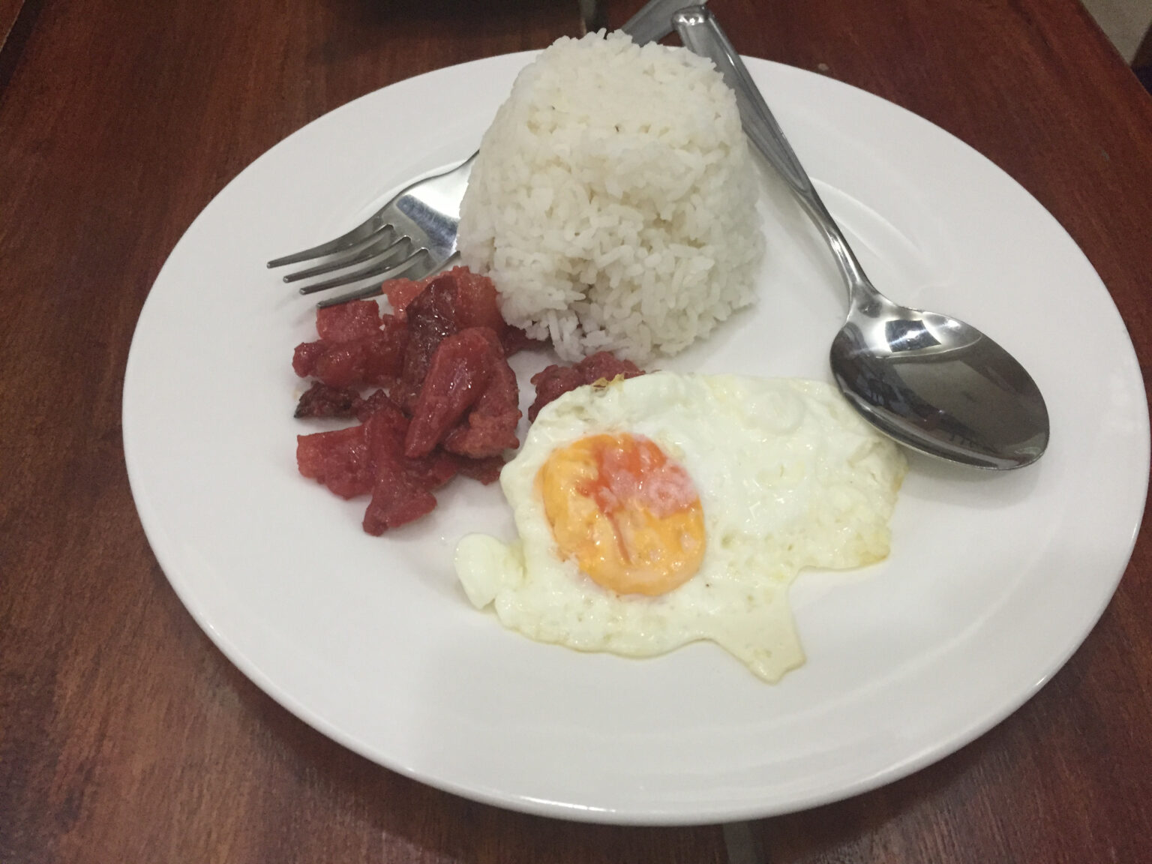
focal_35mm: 29
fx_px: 965
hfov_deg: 61.7
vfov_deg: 48.2
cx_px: 576
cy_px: 432
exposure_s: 1/24
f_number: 2.2
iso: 250
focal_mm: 4.15
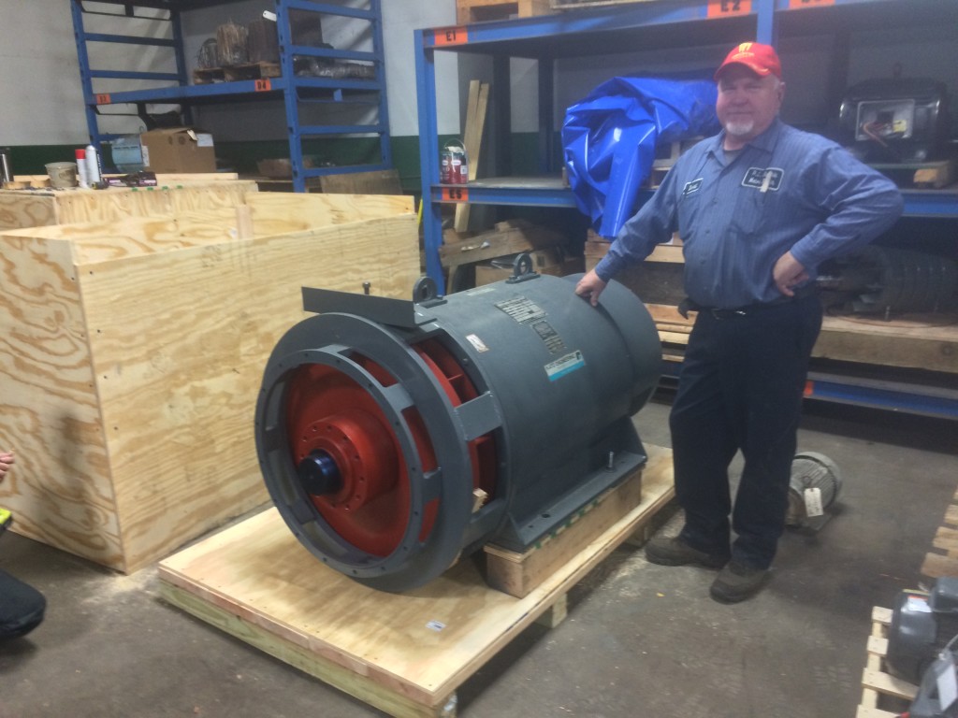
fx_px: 803
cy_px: 359
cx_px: 479
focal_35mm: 29
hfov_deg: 61.7
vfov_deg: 48.2
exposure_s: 1/30
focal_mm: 4.15
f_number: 2.2
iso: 160
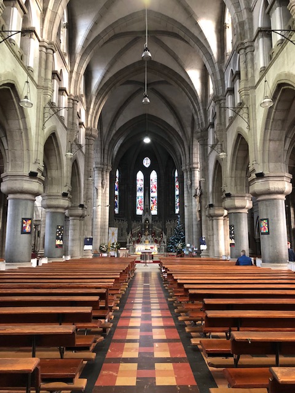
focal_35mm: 28
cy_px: 196
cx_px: 148
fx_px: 318
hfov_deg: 49.7
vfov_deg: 63.4
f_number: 1.8
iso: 100
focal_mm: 3.99
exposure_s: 1/10
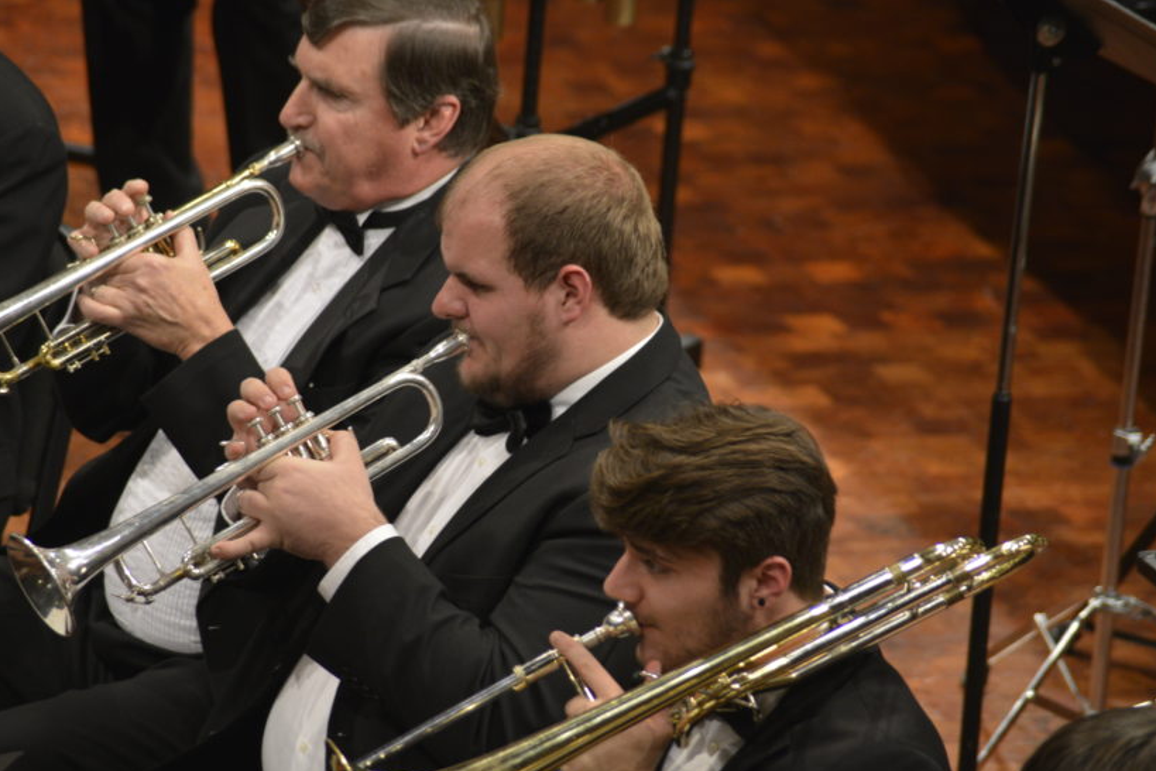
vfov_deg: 3.7
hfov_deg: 5.5
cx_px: 515
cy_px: 413
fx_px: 12041
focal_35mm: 375
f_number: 6.3
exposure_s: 1/125
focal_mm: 300
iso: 2000
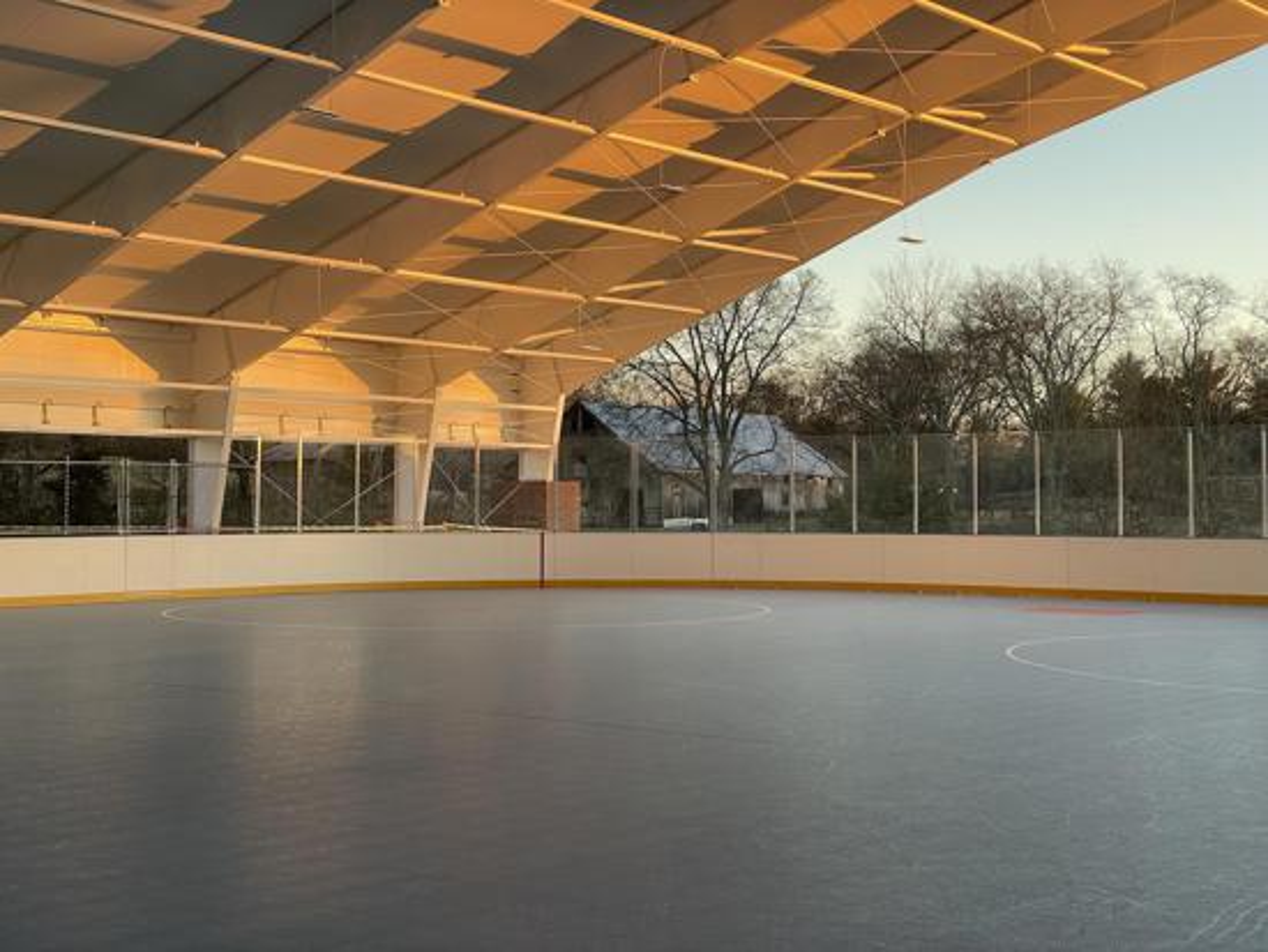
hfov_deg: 36.8
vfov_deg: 28.1
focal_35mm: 52
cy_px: 476
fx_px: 1906
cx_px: 634
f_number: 2
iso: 50
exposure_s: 1/121
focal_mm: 6
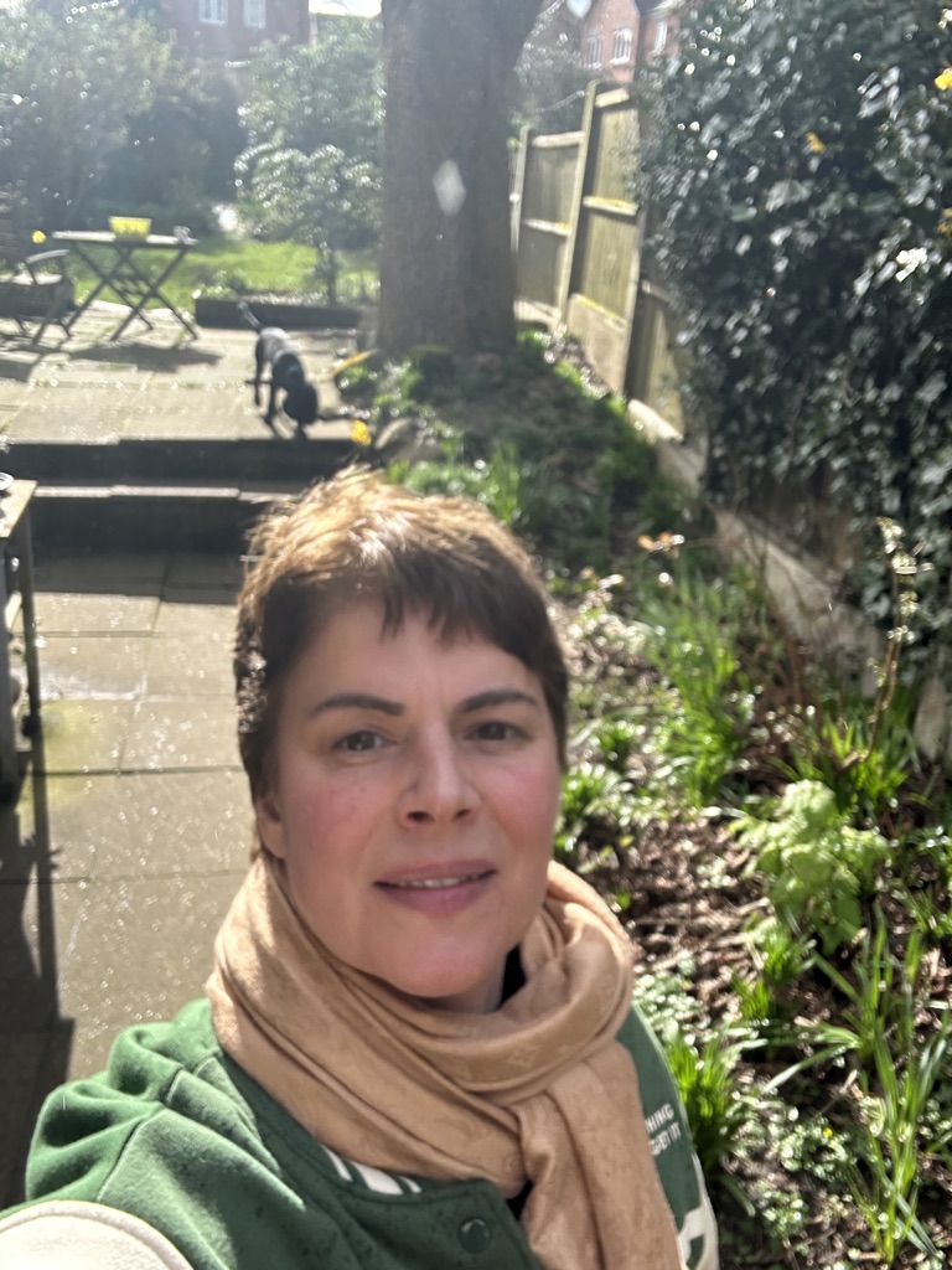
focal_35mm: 30
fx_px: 1100
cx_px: 476
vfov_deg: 60.0
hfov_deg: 46.8
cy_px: 635
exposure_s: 1/351
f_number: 1.9
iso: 25
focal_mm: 2.69
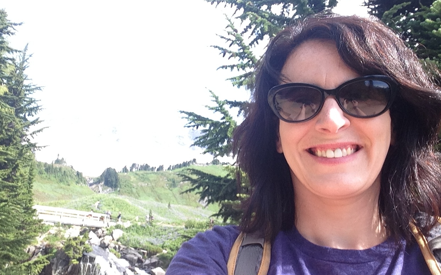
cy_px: 160
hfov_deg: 54.0
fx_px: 433
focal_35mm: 36
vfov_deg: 35.2
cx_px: 216
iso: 50
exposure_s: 1/312
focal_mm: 2.15
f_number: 2.4
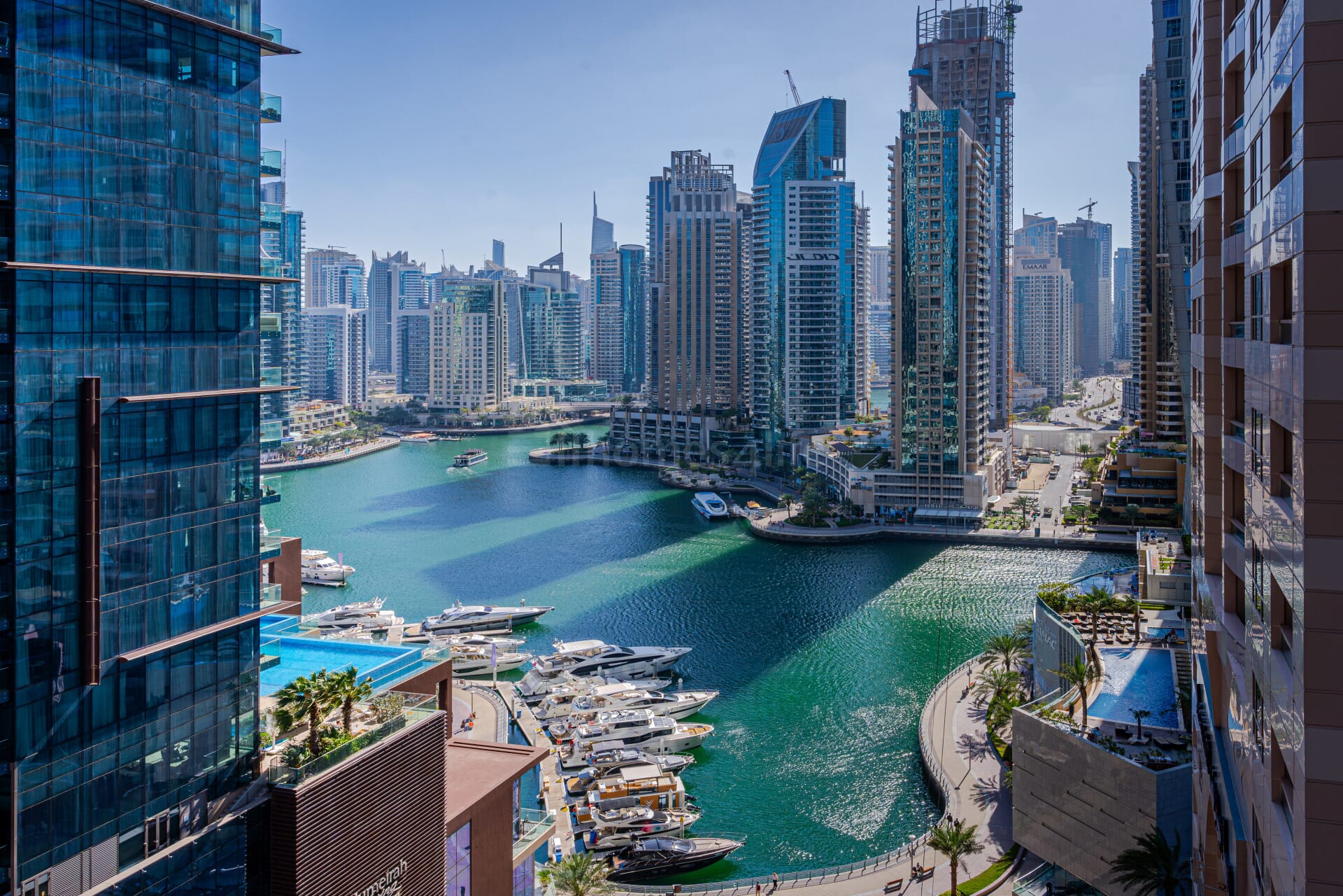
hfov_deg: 73.7
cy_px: 448
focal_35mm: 24
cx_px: 672
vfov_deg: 53.1
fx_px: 895
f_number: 11
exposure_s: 1/320
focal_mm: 24
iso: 200
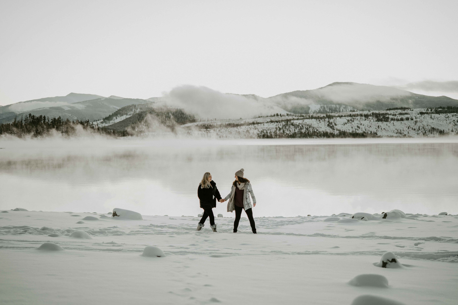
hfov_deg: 39.6
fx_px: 636
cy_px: 152
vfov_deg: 27.0
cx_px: 229
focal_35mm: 50
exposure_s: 1/500
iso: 50
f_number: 1.4
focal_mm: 50
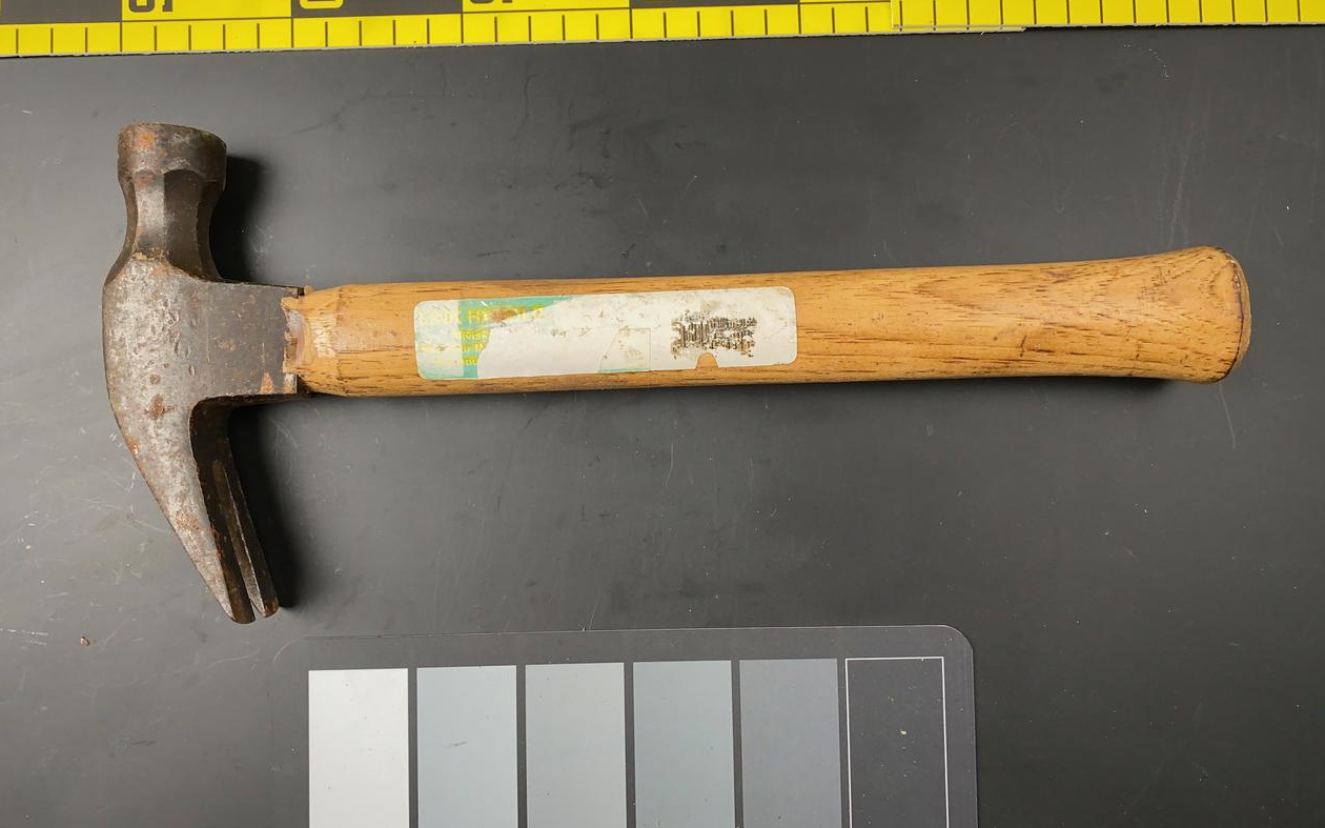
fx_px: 1011
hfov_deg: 66.5
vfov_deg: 44.5
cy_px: 402
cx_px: 653
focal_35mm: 28
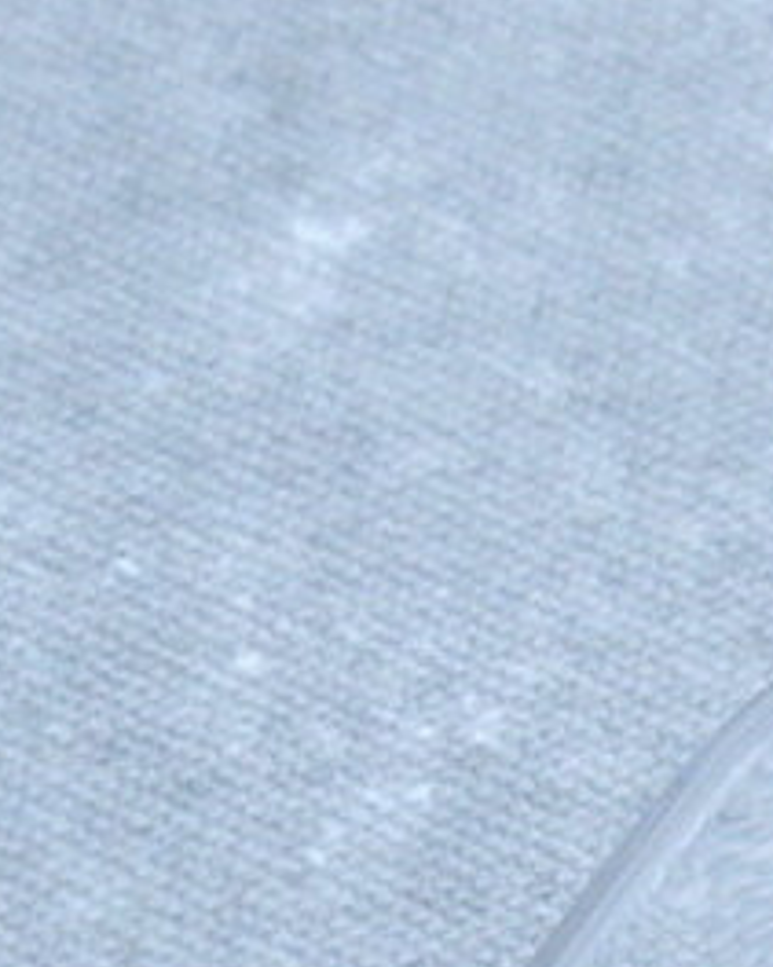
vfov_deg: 6.5
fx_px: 8241
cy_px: 1998
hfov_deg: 5.3
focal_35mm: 288
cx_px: -176
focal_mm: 9.4
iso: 100
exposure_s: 1/125
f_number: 5.6
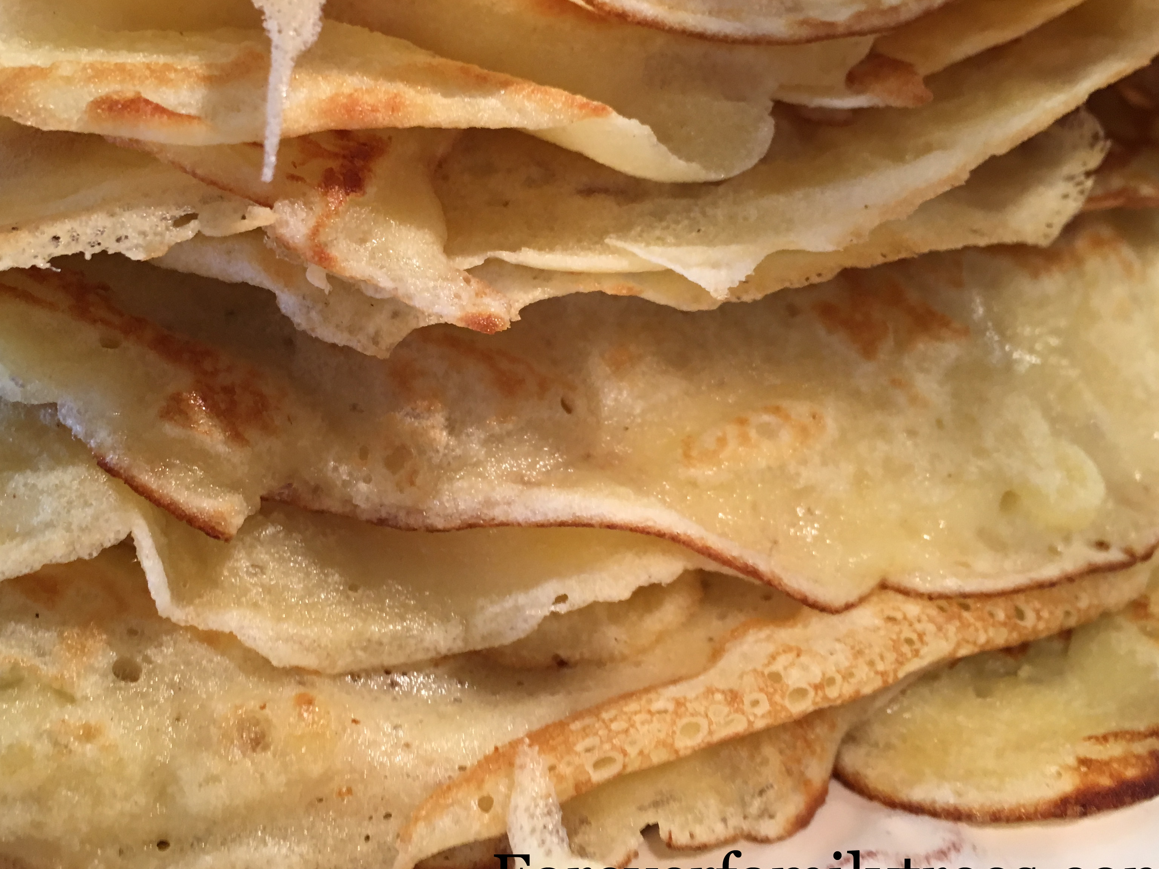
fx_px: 1272
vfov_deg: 37.6
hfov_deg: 48.7
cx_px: 470
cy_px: 365
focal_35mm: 38
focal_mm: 4.15
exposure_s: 1/30
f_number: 2.2
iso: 80
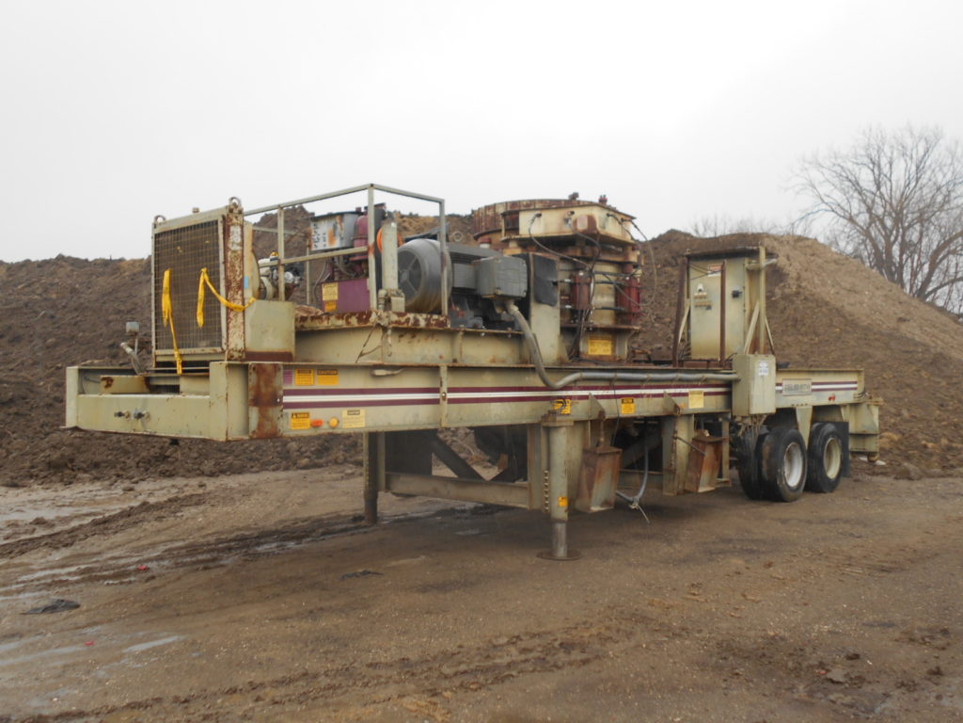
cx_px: 482
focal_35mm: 32
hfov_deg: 56.8
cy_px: 362
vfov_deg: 44.2
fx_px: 890
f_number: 3.6
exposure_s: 1/125
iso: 80
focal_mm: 5.8
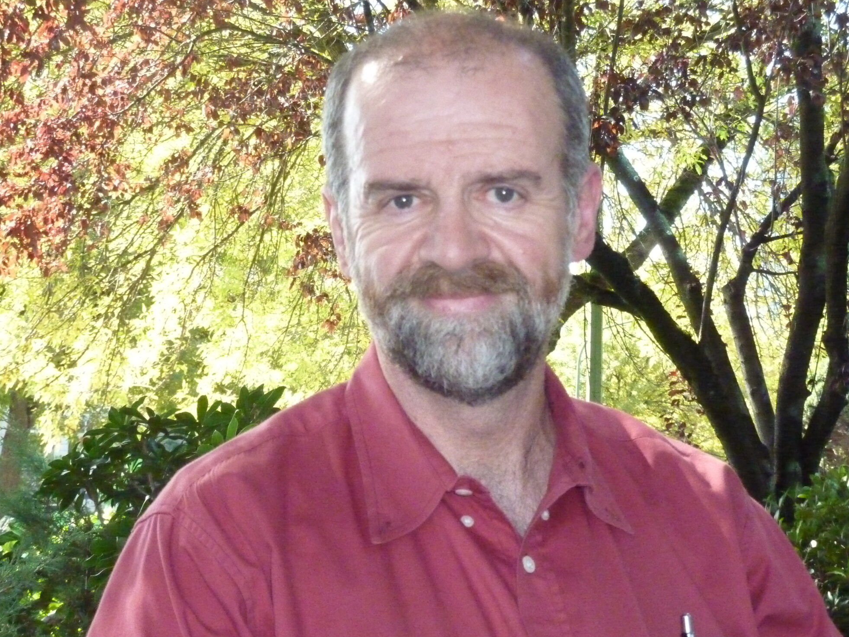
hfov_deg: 26.0
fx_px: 1840
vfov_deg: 19.6
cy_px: 330
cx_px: 422
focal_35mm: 75
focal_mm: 11.9
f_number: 5
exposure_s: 1/500
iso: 1600
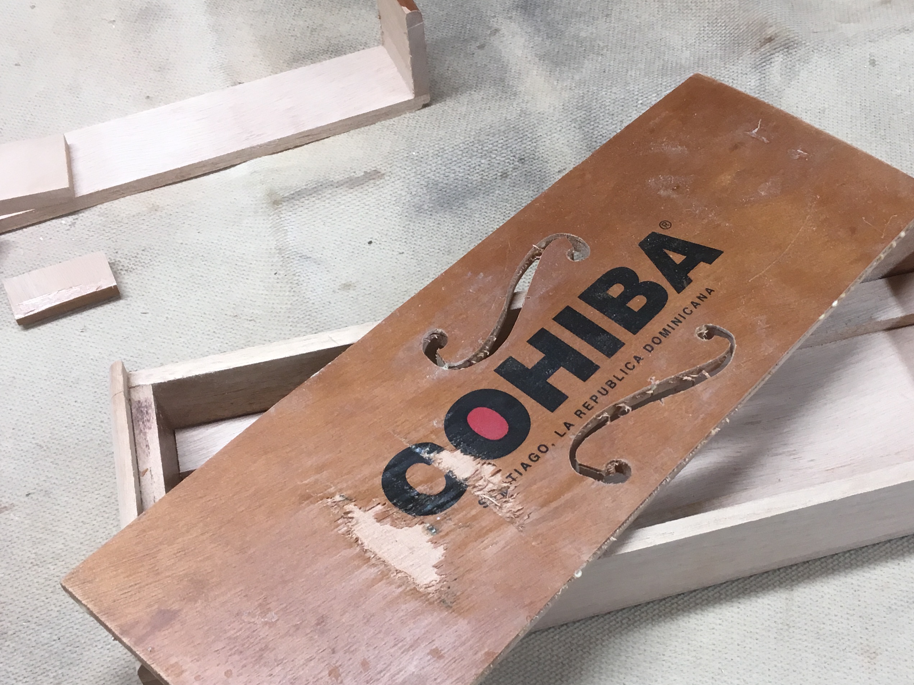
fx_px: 1214
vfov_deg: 31.4
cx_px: 552
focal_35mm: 46
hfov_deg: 41.0
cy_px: 433
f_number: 2.2
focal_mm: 4.15
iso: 25
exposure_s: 1/30
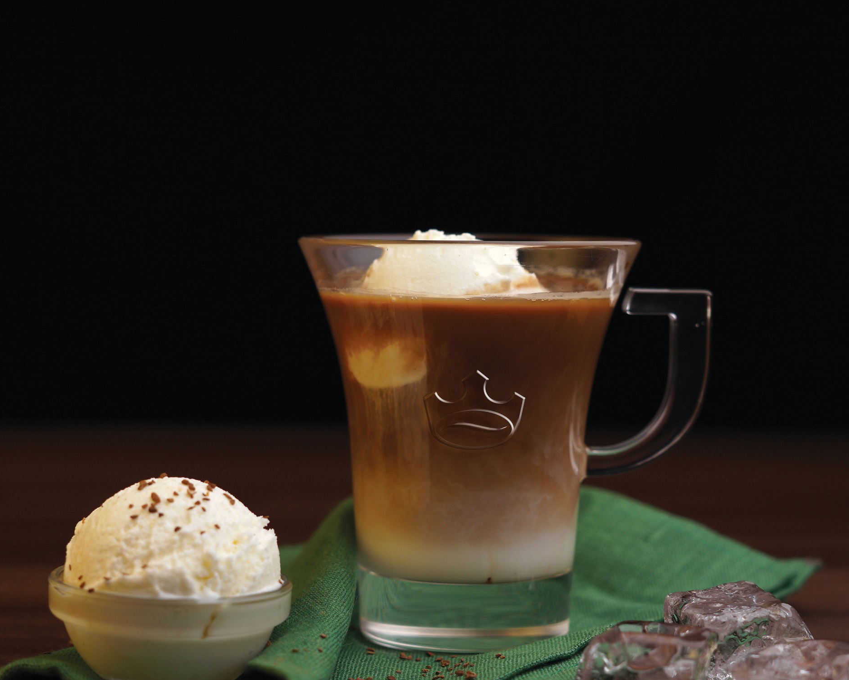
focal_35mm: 75
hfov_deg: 25.4
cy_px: 446
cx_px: 446
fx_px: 1885
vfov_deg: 20.4
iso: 200
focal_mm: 50
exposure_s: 1/200
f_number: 4
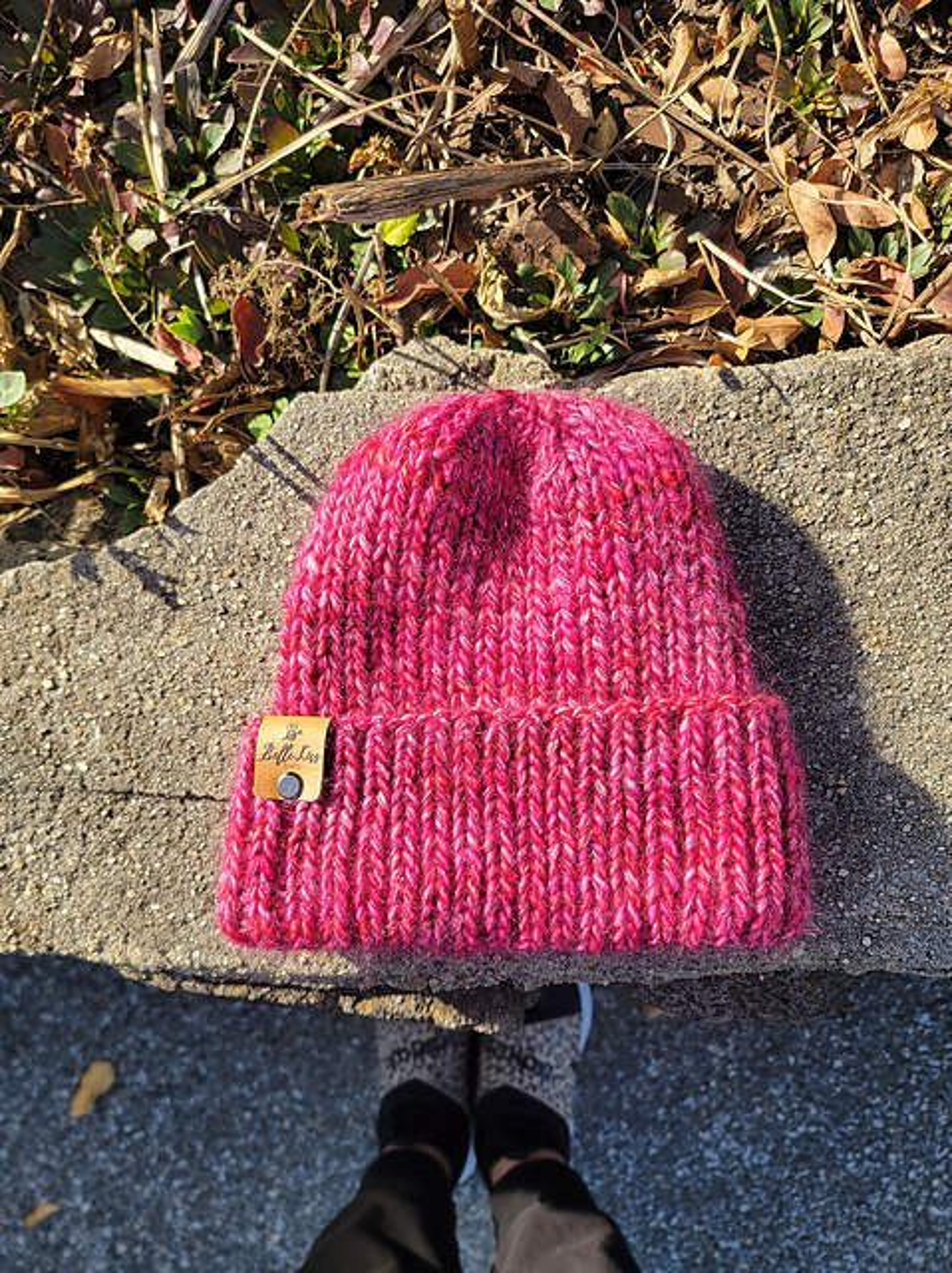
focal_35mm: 24
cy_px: 636
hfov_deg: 56.8
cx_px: 476
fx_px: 881
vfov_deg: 71.6
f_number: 1.8
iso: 16
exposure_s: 1/265
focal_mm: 6.7
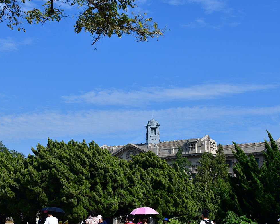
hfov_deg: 34.1
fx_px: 456
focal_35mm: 55
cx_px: 163
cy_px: 113
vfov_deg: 27.6
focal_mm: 48
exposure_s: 1/1000
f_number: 11
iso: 400
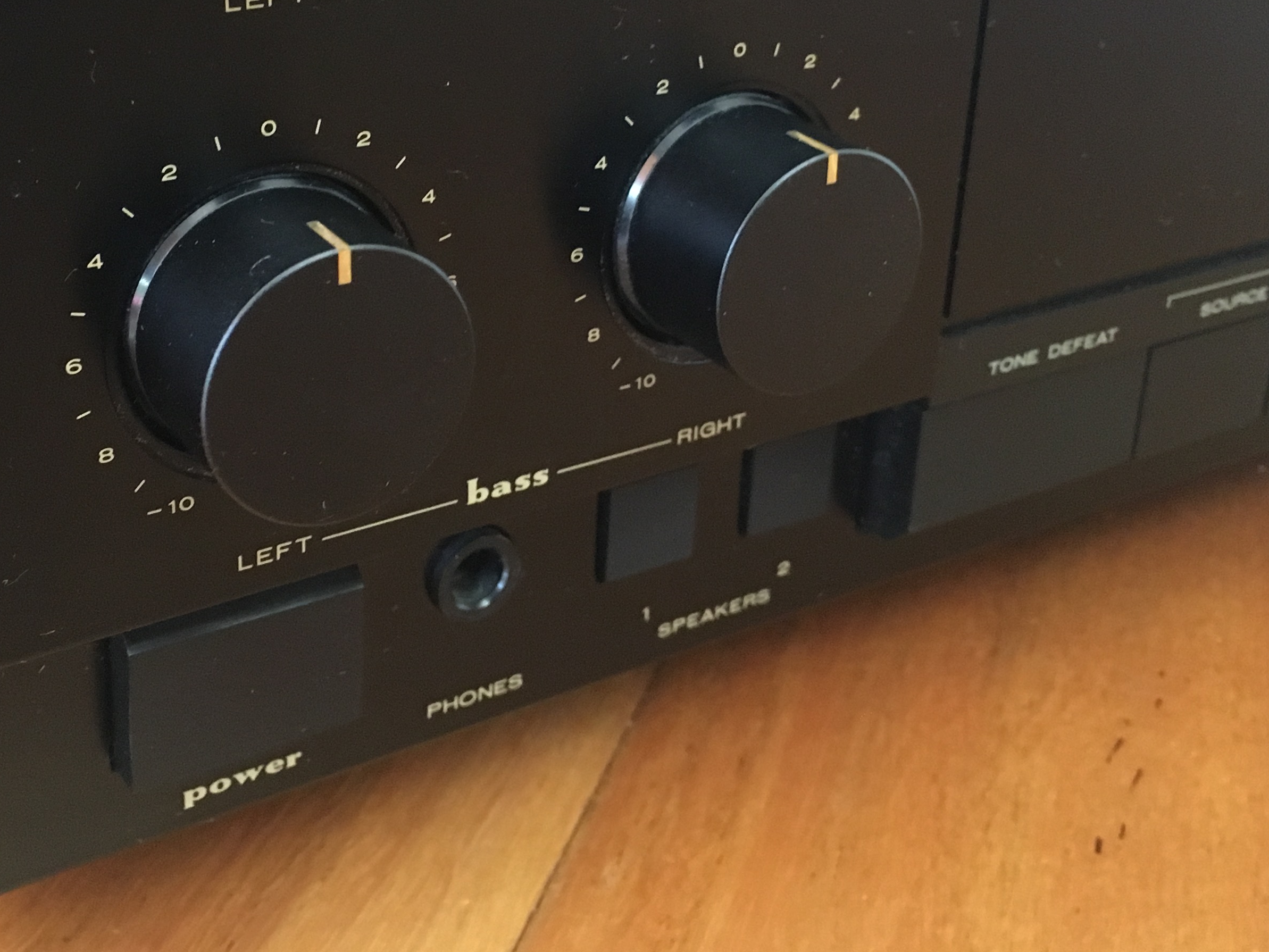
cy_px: 171
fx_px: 1796
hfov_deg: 38.6
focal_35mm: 49
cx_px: 461
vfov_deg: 28.9
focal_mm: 4.15
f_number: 2.2
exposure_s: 1/17
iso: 400
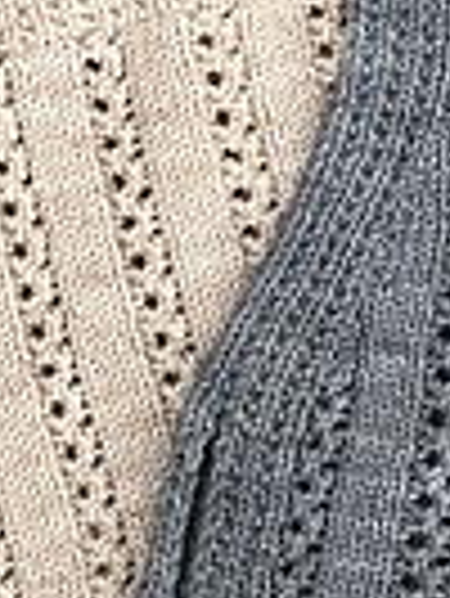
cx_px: 520
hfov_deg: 8.2
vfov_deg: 11.0
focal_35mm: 180
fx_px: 3115
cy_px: 319
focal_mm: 6.86
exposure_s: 1/1783
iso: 80
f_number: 1.78
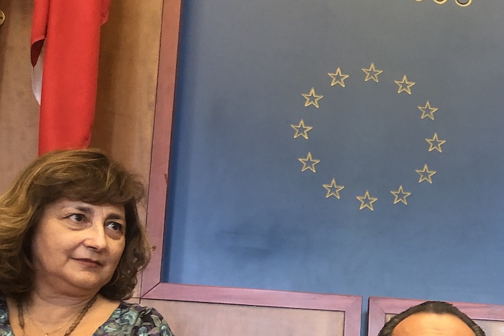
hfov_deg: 27.0
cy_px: 351
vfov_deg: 18.8
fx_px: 980
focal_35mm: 70
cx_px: 518
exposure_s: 1/17
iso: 64
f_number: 1.8
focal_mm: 4
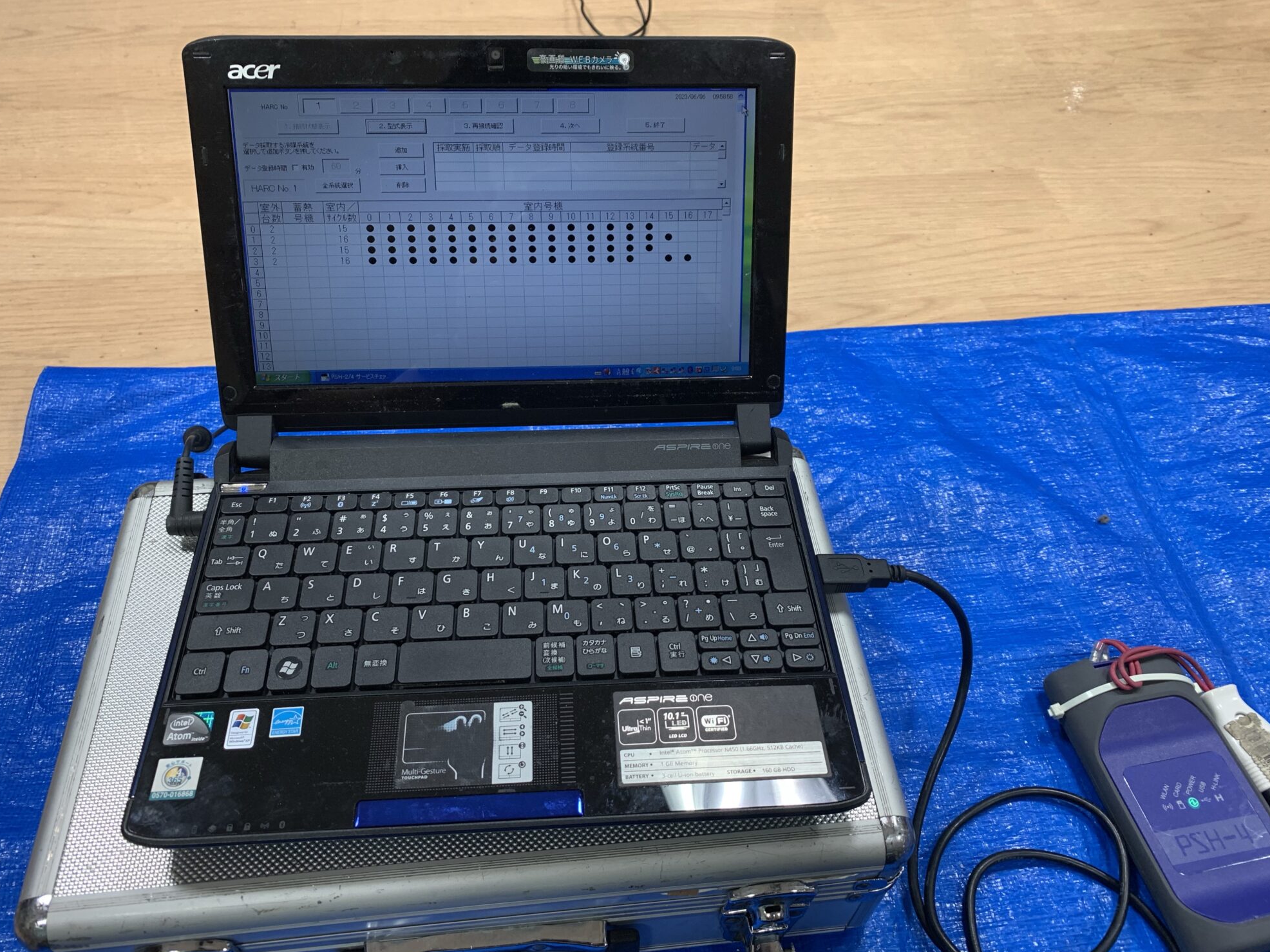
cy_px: 463
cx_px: 640
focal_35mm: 27
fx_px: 991
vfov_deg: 51.3
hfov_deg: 65.3
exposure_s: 1/49
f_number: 1.8
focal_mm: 4.25
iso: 80
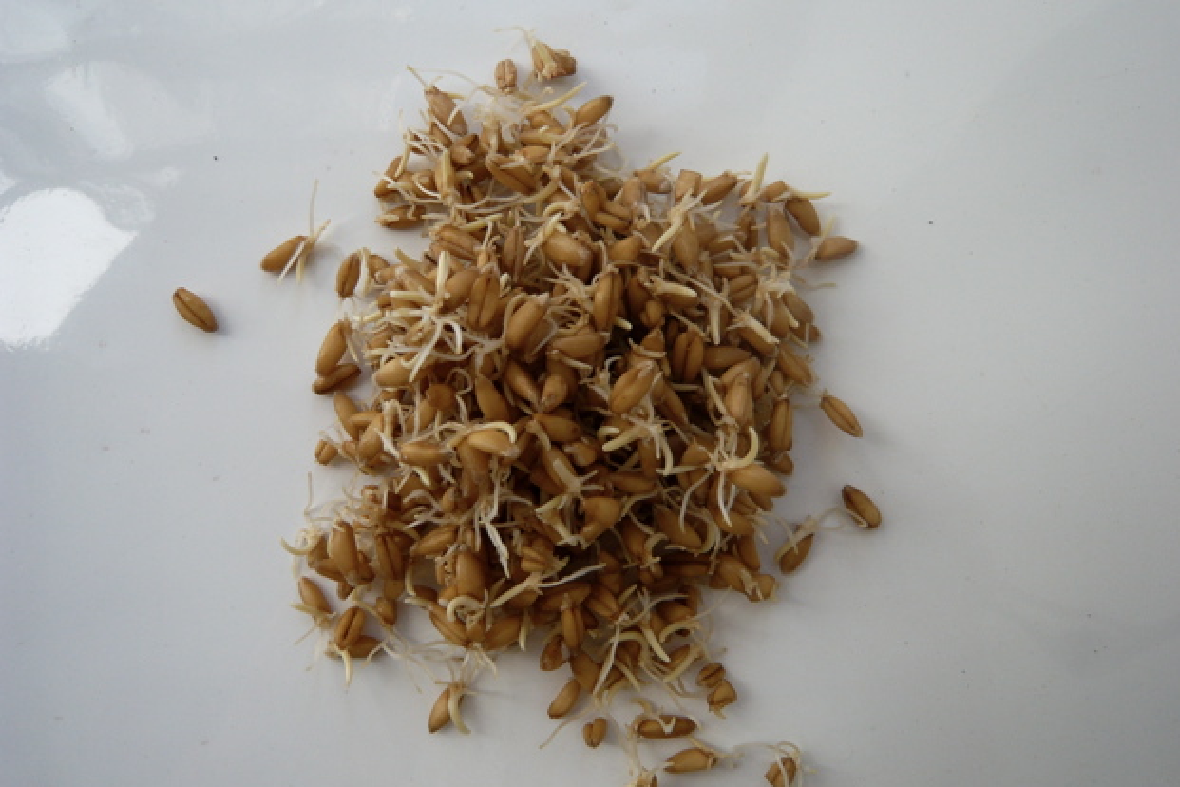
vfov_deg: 43.6
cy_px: 395
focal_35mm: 30
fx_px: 983
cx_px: 593
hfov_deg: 61.9
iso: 100
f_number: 2.8
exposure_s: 1/200
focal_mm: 4.6
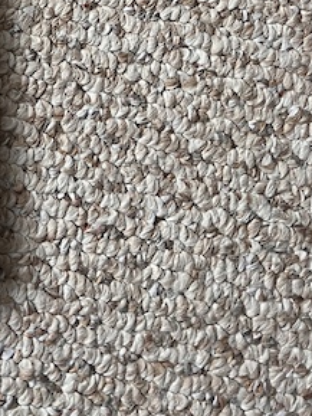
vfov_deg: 23.3
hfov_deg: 19.2
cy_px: -154
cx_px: -66
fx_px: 865
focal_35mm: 72
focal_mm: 5.7
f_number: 1.5
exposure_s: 1/60
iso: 200
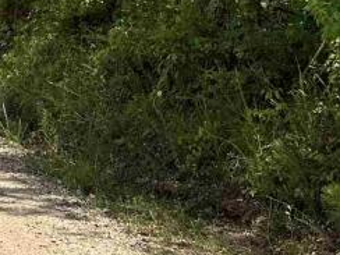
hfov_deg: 14.4
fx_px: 1287
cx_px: -98
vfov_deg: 10.7
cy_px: -185
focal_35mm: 131
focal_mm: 6.86
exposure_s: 1/4016
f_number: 1.78
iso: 80
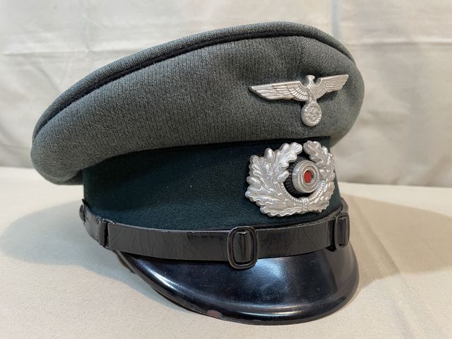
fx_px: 339
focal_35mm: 26
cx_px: 226
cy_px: 170
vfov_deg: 53.1
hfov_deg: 67.3
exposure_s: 1/60
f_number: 1.6
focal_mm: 4.2
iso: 160
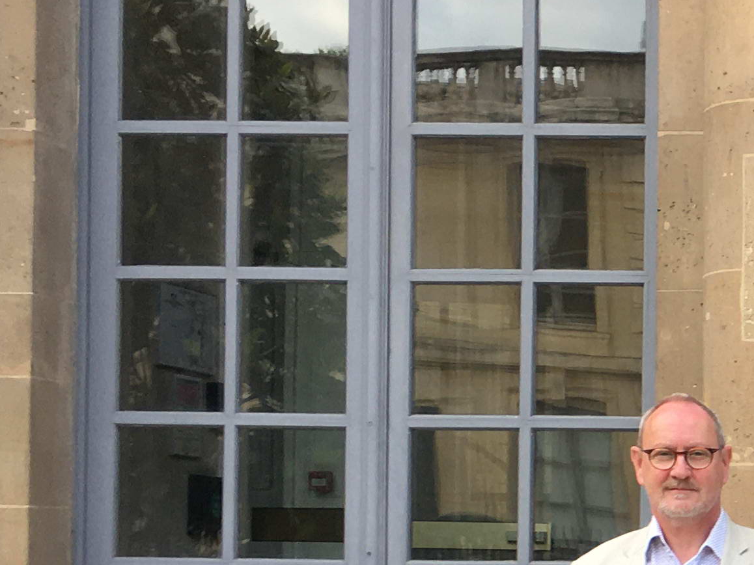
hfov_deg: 17.4
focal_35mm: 101
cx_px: 1151
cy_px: 607
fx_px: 2200
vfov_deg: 14.3
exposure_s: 1/240
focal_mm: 4.15
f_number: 2.2
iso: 25
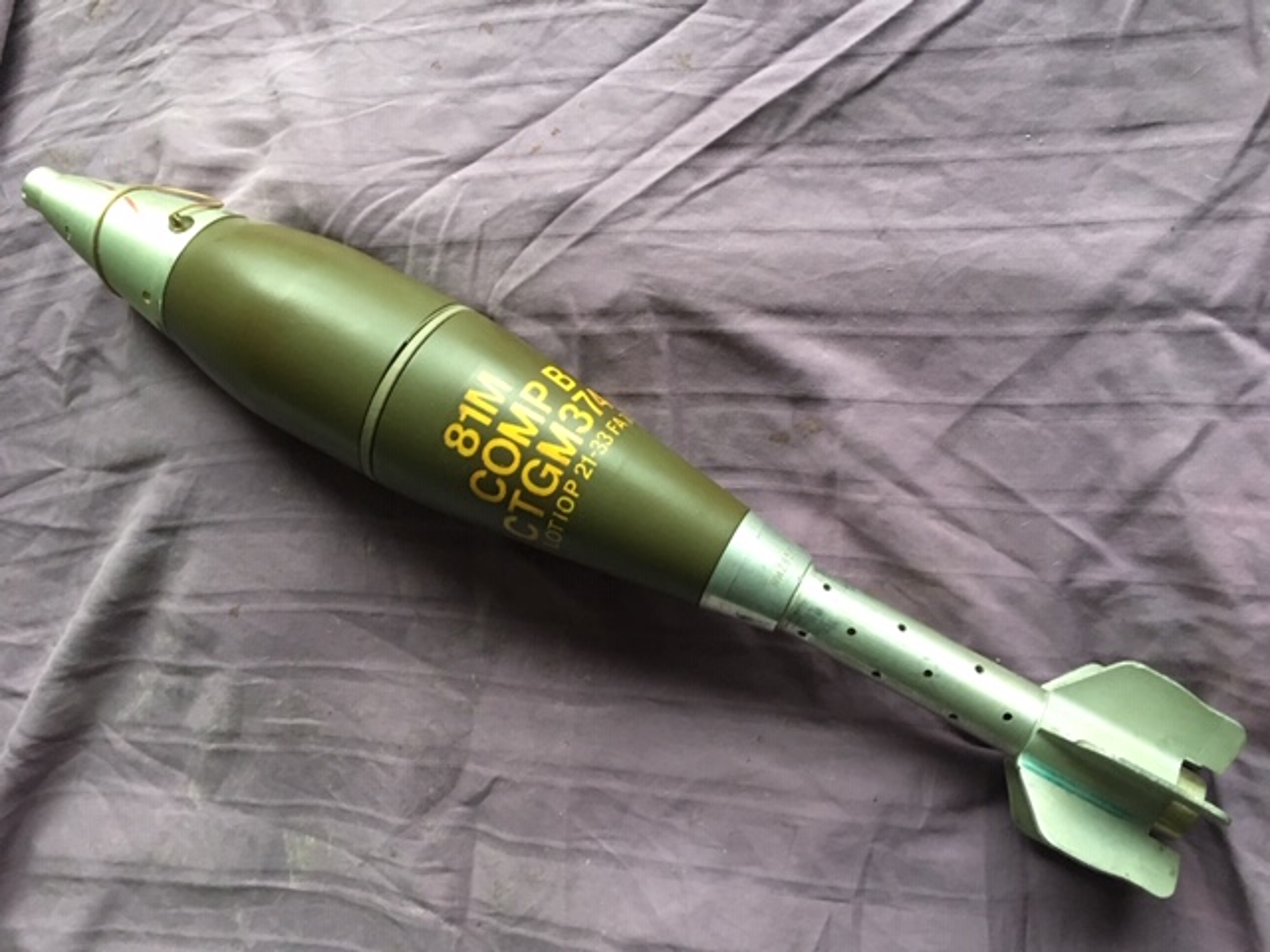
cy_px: 476
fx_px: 1064
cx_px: 635
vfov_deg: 48.2
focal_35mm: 29
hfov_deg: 61.7
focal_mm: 4.15
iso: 200
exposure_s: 1/24
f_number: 2.2
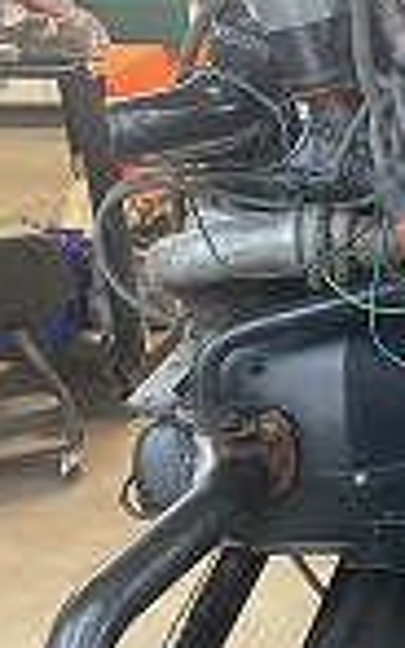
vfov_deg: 27.3
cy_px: 432
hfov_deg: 15.4
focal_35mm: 75
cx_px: 691
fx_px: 1323
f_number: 1.8
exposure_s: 1/60
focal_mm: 4.25
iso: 500
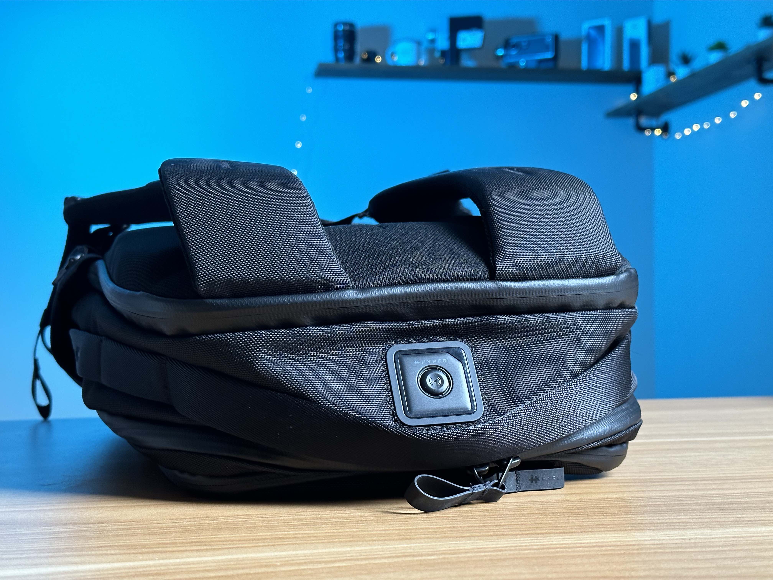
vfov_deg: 30.3
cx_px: 386
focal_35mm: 48
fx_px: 1072
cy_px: 290
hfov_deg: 39.7
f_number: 1.78
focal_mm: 6.86
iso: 250
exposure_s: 1/52
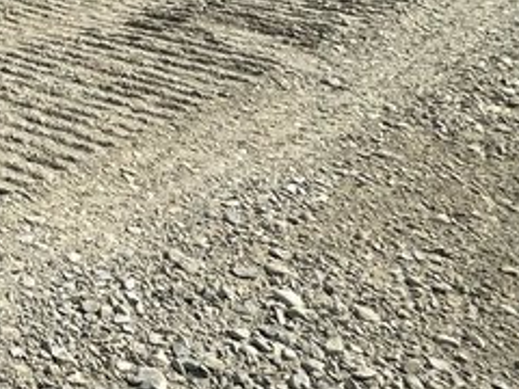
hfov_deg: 20.9
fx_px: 1050
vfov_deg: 17.2
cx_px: -370
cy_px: -313
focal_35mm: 70
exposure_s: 1/3509
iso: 50
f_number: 2.2
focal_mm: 2.22
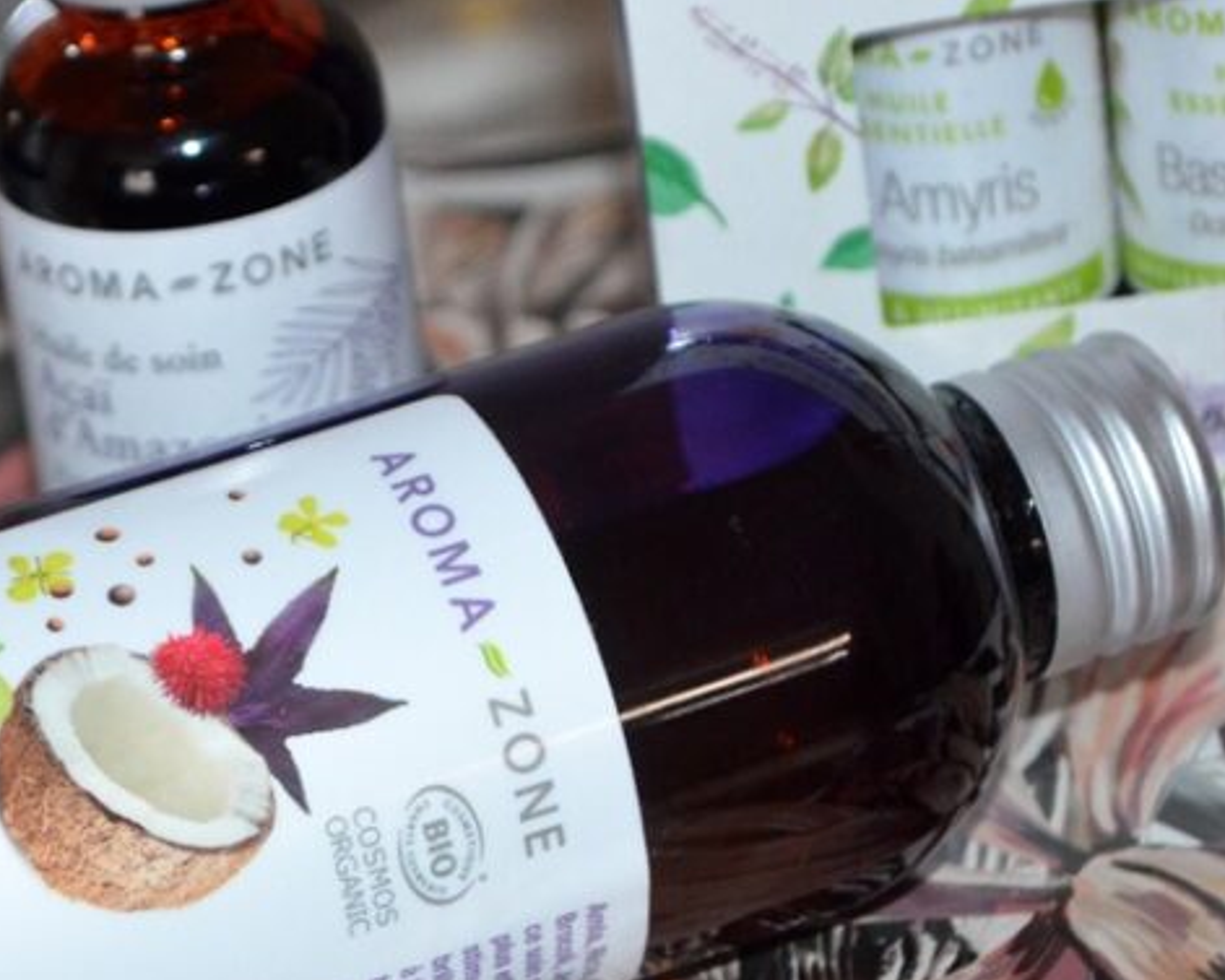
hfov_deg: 11.4
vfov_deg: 9.2
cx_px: 187
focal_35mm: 168
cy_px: 710
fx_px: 6093
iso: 2000
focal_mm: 55
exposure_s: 1/60
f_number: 5.6
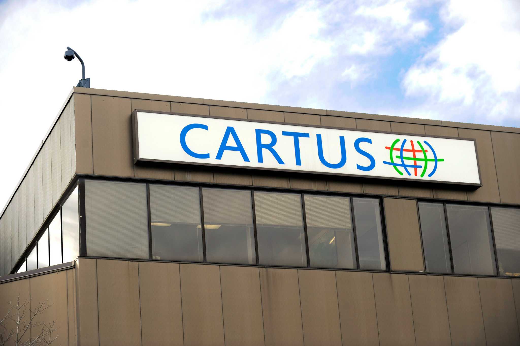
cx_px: 260
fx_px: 1414
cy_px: 173
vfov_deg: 13.9
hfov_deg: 20.8
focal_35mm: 98
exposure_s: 1/800
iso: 250
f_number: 5
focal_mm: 98
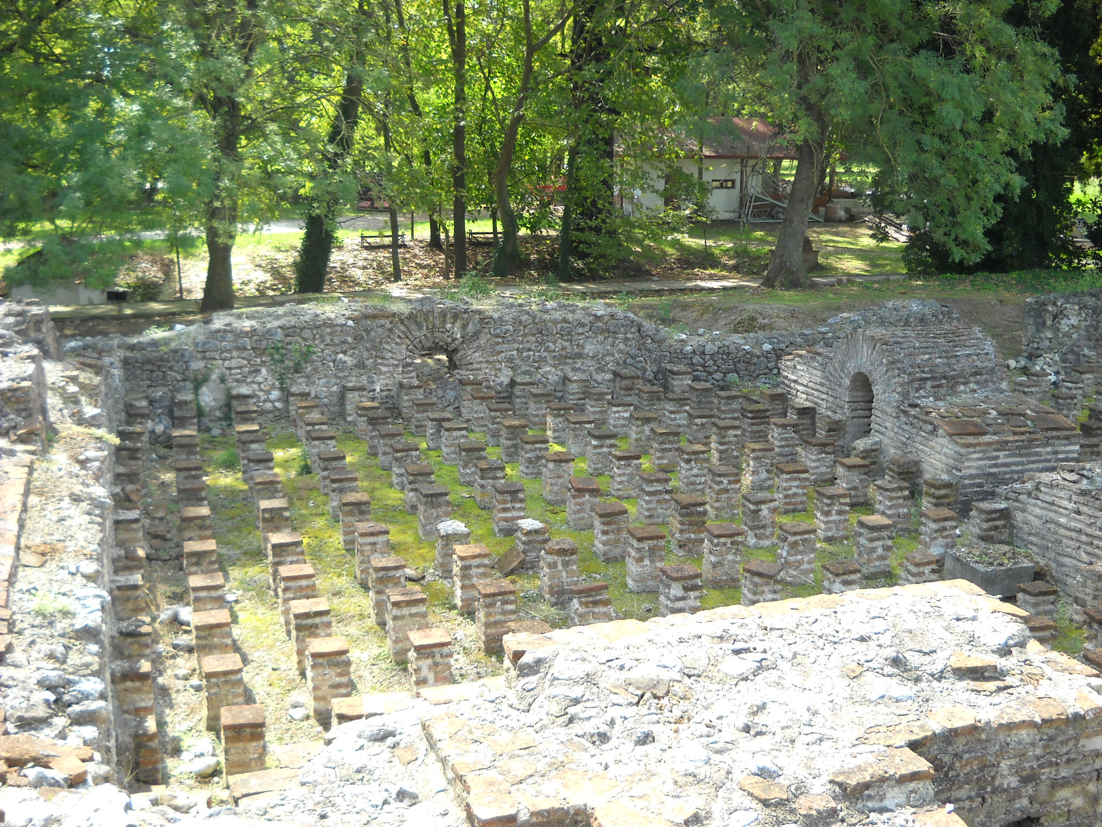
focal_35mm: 41
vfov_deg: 35.1
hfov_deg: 45.8
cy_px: 414
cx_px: 551
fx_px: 1305
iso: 64
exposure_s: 1/109
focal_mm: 6.72
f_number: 3.1
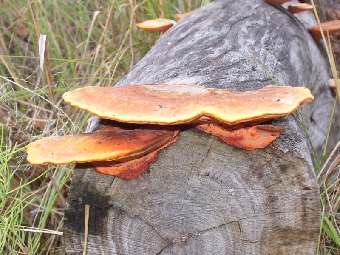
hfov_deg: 27.8
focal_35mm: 70
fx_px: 688
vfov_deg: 21.0
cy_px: 128
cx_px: 170
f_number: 4
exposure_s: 1/90
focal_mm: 11.6
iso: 80
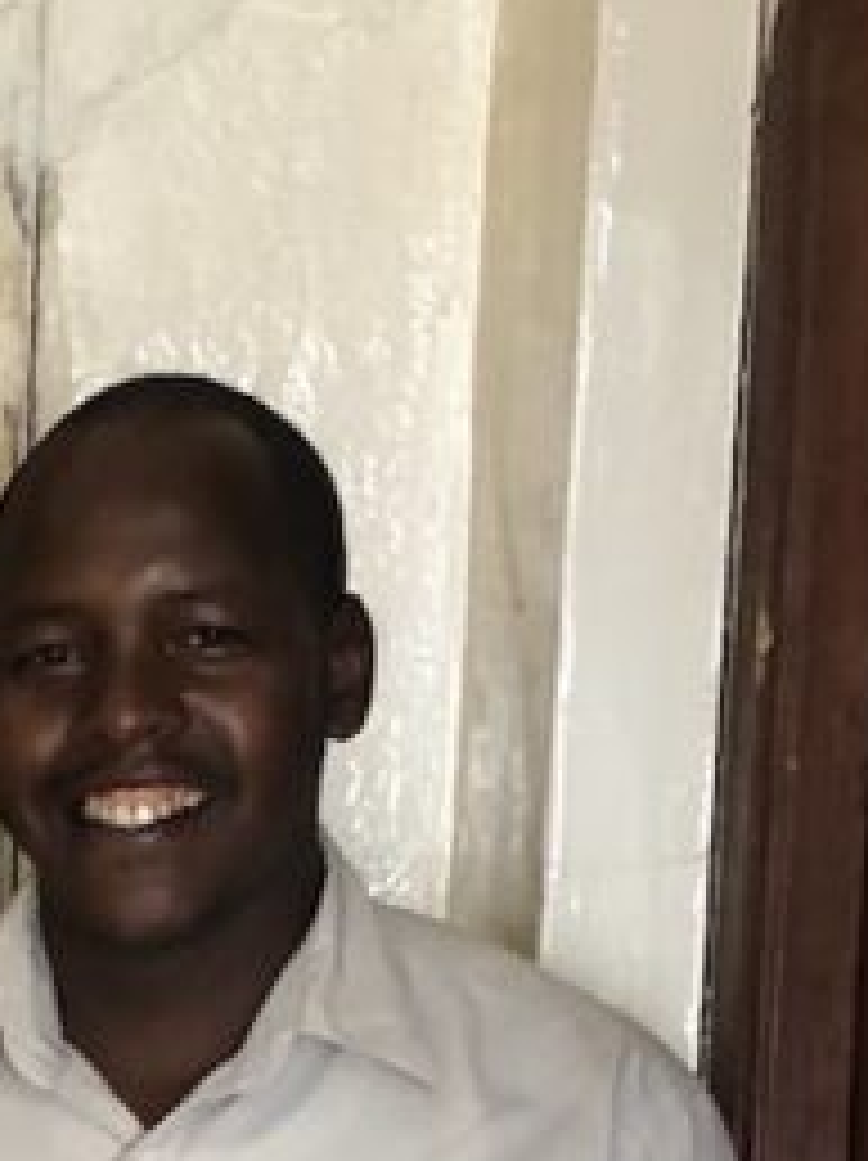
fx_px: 5593
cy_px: 1490
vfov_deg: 11.5
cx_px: -576
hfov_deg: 8.6
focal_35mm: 167
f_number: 1.8
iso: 64
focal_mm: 4
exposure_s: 1/17
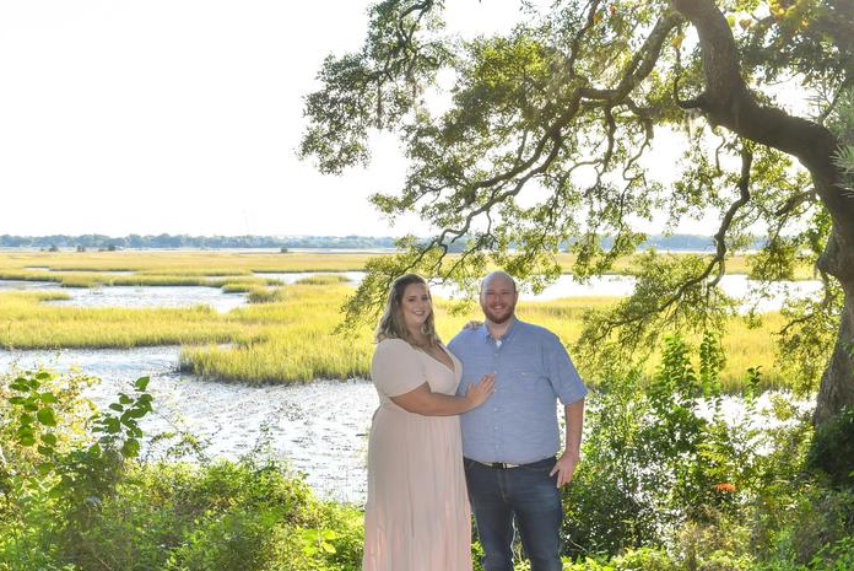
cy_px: 292
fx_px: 1329
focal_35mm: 56
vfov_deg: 24.2
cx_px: 303
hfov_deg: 35.4
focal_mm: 26
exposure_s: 1/250
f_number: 5.6
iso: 250
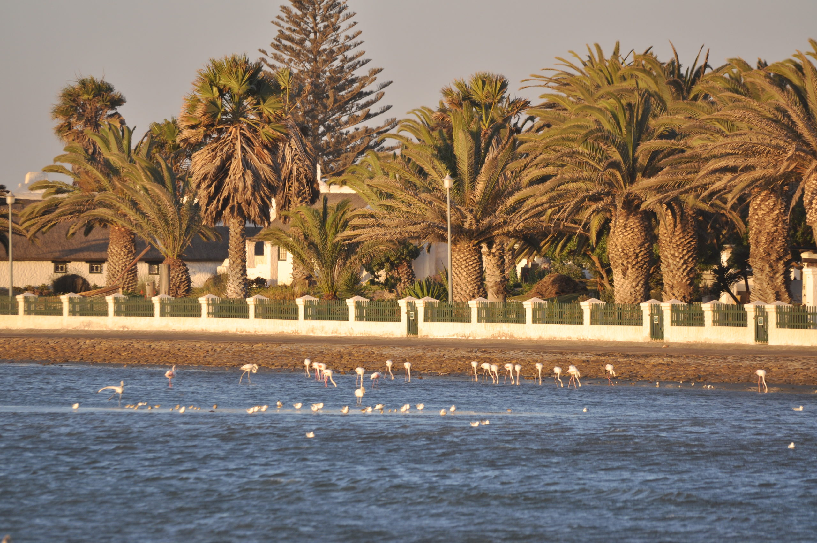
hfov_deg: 5.1
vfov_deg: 3.4
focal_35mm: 405
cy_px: 272
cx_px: 408
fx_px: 9179
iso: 200
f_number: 5.6
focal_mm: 270
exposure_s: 1/400
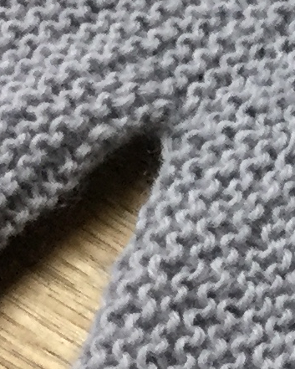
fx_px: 2444
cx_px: 785
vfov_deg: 8.6
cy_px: 130
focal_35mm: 224
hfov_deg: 6.5
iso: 125
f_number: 2.4
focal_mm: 3.3
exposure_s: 1/33
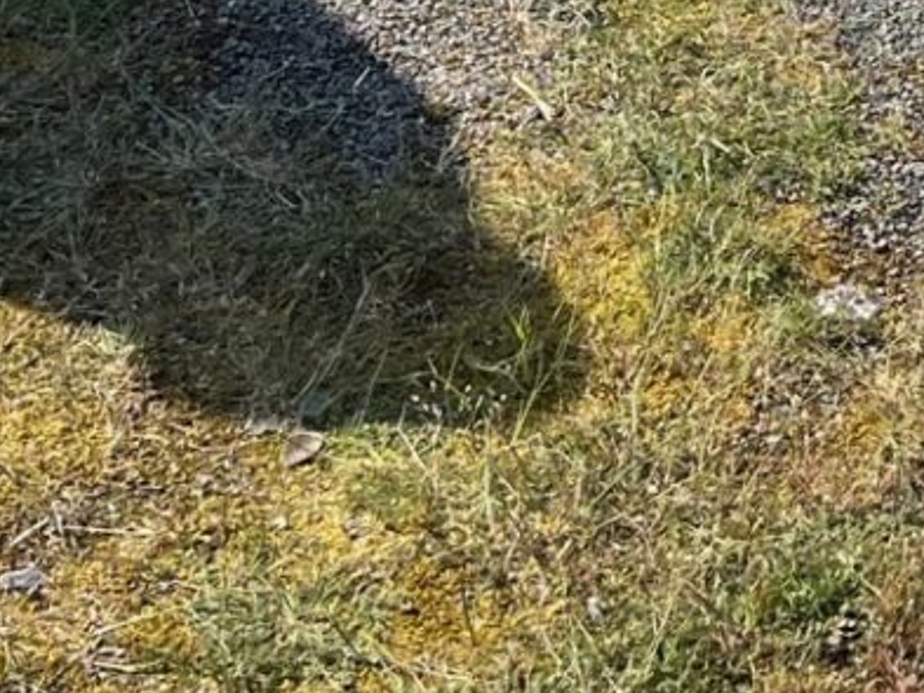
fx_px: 3391
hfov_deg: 13.9
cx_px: 1646
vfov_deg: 10.6
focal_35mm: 127
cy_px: -735
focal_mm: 5.1
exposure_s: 1/2571
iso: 50
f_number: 1.6
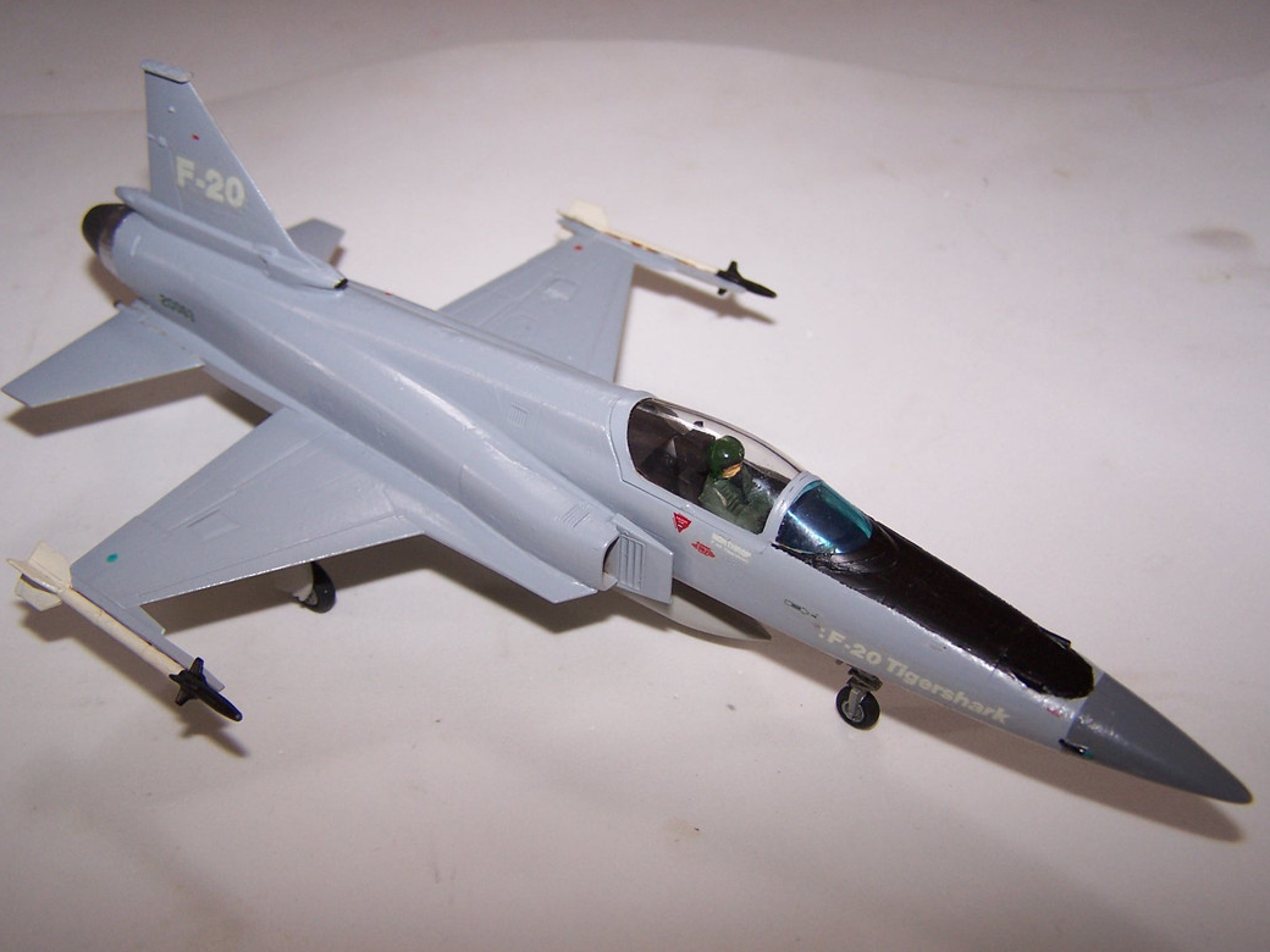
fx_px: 1431
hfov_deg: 47.9
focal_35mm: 39
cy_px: 480
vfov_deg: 36.8
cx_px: 625
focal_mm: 6.3
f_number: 2.8
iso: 80
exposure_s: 1/60
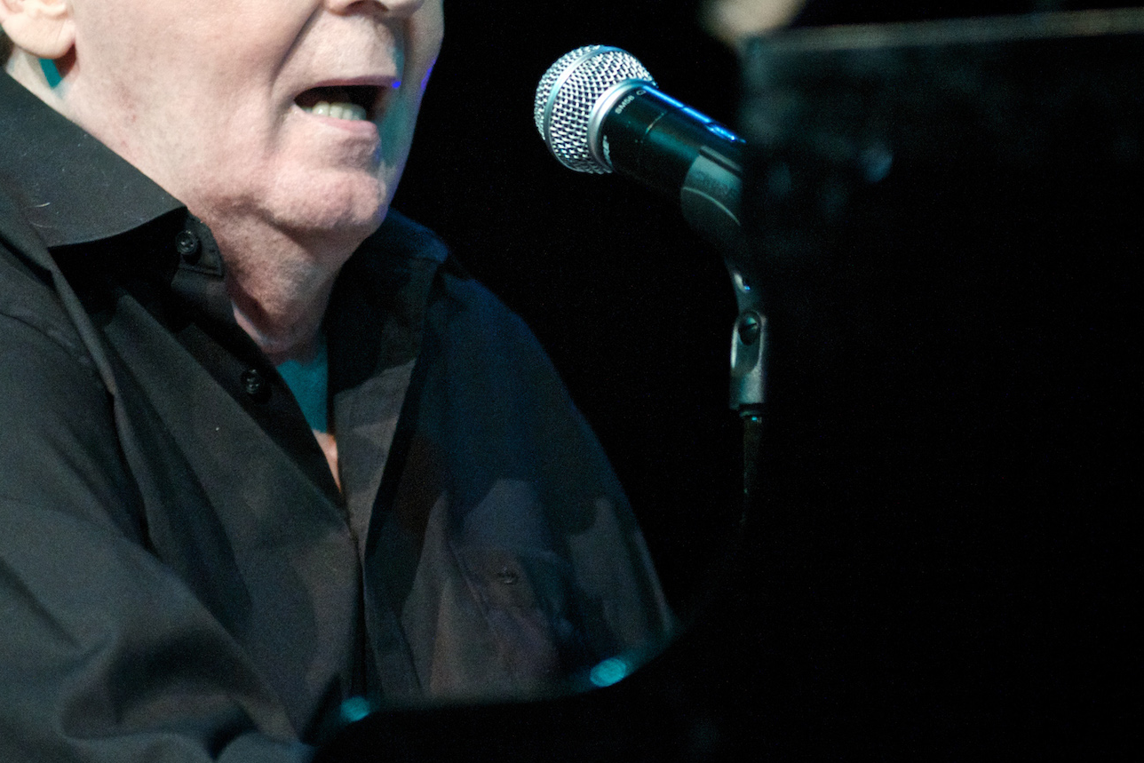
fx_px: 14777
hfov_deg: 4.4
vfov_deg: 3.0
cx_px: 446
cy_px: 183
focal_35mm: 465
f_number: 2.8
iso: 3200
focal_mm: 200
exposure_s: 1/200
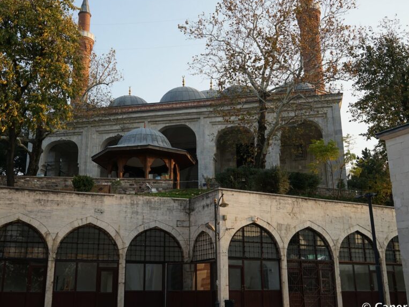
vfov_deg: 35.9
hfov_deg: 46.8
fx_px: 473
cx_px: 189
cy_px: 141
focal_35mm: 40
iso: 100
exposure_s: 1/60
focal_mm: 31
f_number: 7.1
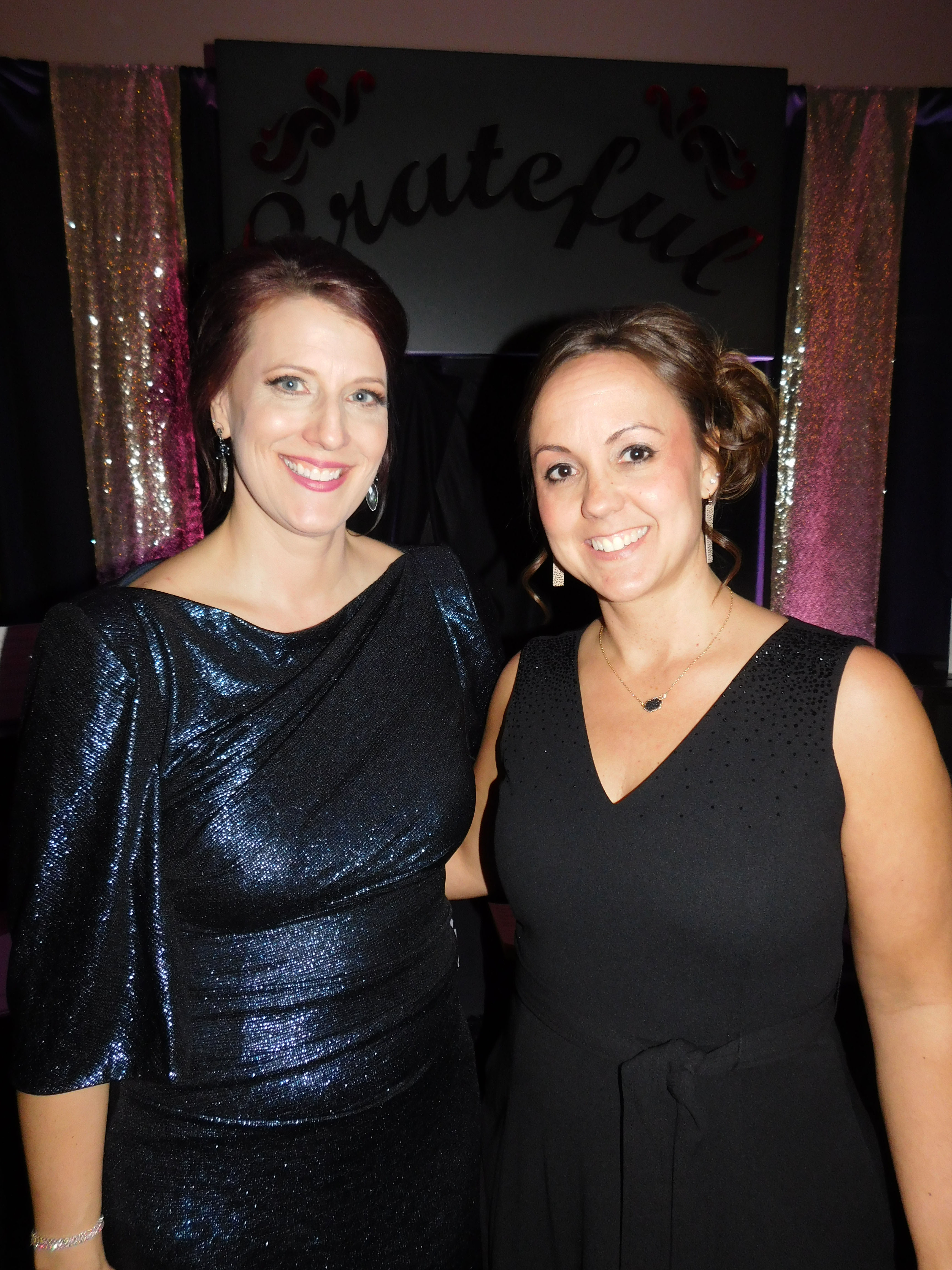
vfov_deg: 71.6
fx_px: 880
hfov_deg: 56.8
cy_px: 635
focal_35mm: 24
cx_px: 476
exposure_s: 1/30
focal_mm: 4.1
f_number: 3
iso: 200
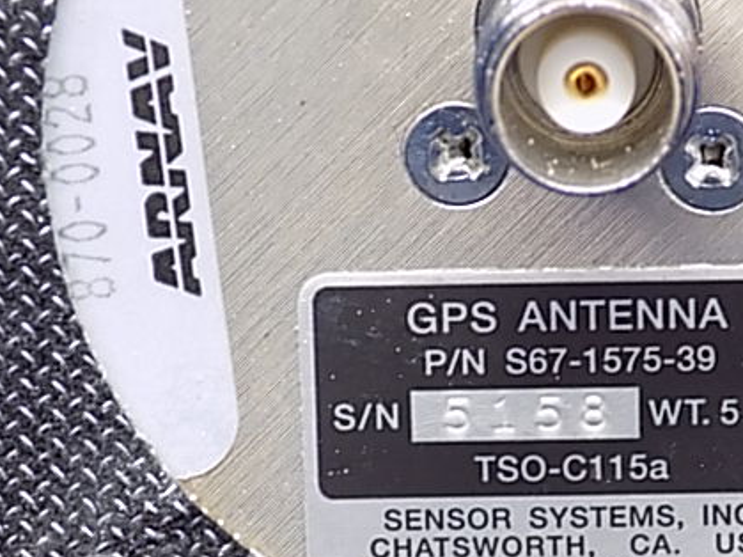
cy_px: 369
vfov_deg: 5.1
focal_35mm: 290
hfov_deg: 6.8
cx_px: 520
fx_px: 6223
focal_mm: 33.7
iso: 400
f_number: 5.4
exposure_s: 1/6
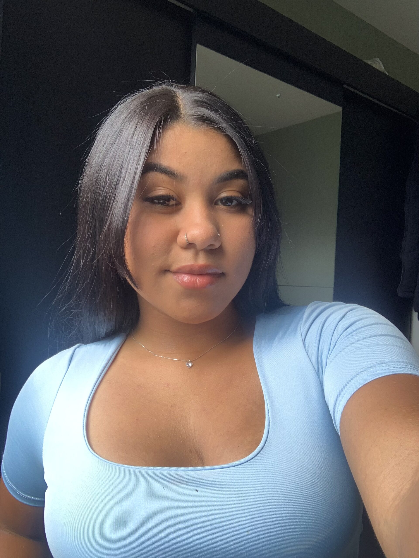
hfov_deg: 44.2
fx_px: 516
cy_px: 279
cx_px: 210
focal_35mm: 32
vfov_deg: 56.8
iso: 64
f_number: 2.2
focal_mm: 2.87
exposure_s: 1/107
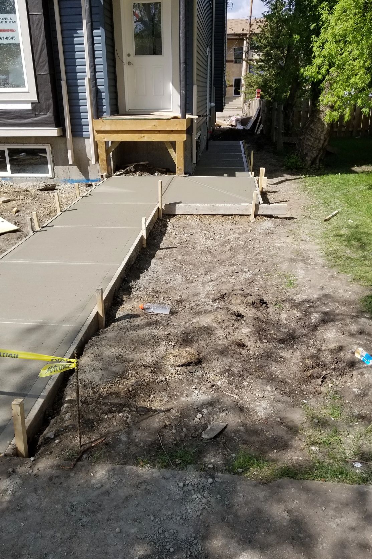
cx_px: 169
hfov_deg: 46.3
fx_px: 434
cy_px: 273
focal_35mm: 28
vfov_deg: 65.5
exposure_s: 1/1992
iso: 50
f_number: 1.7
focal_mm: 4.25
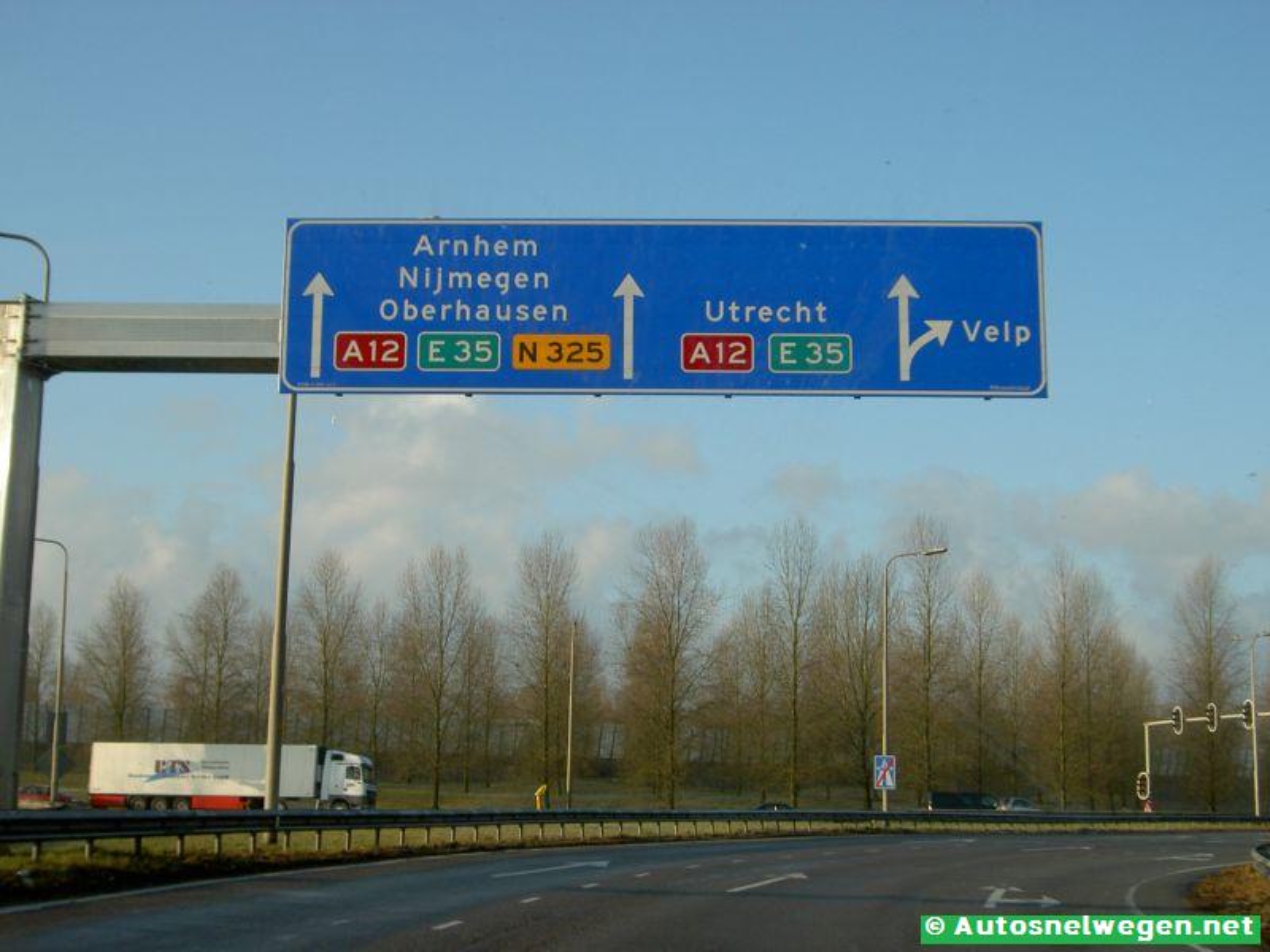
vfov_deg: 30.9
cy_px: 476
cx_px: 635
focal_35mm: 47
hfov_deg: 40.4
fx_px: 1724
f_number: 5.7
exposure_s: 1/160
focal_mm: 7.7
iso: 50
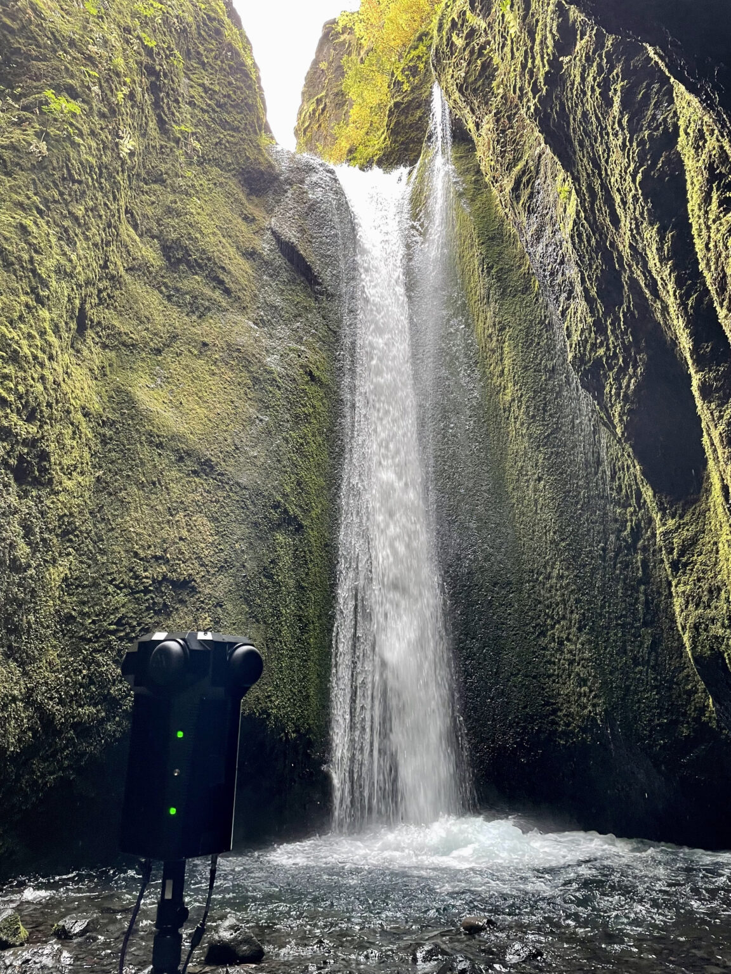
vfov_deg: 67.3
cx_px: 366
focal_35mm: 26
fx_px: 732
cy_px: 487
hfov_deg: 53.1
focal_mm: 4.2
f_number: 1.6
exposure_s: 1/71
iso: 125
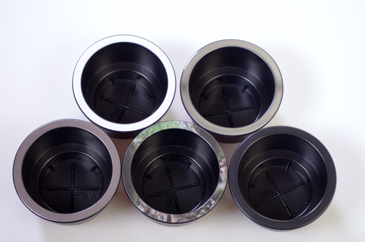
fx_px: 911
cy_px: 121
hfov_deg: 22.7
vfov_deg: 15.1
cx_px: 182
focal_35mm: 90
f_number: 2.8
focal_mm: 60
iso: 400
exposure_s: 1/100
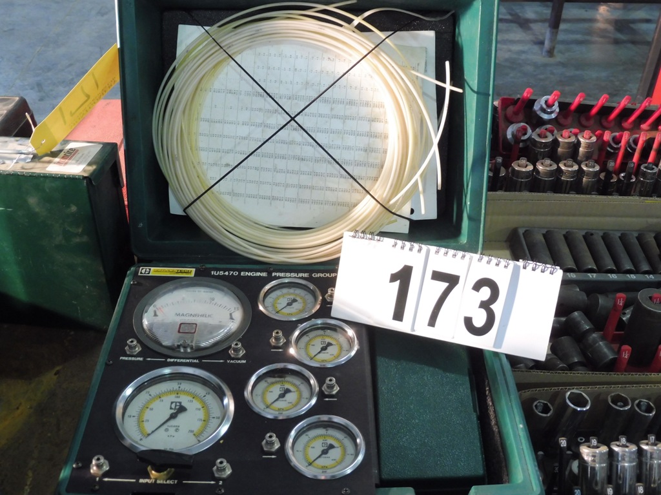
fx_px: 745
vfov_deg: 36.8
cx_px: 330
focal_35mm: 39
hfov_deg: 47.9
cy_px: 248
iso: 400
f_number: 3.9
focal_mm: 6.9
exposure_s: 1/13
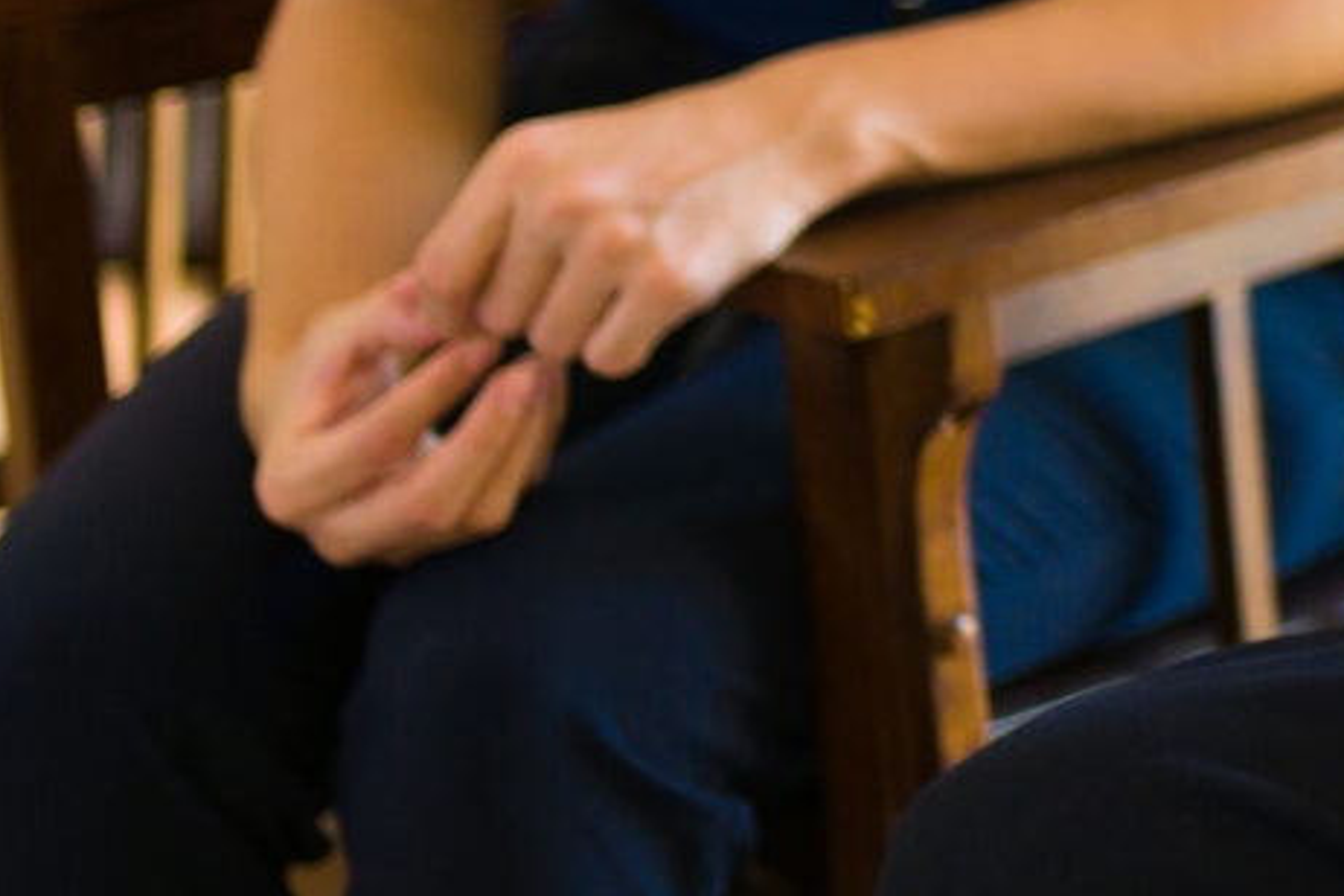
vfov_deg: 8.7
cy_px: -374
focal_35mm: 155
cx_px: 2548
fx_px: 5786
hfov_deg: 12.0
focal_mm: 35
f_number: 1.6
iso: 400
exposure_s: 1/160
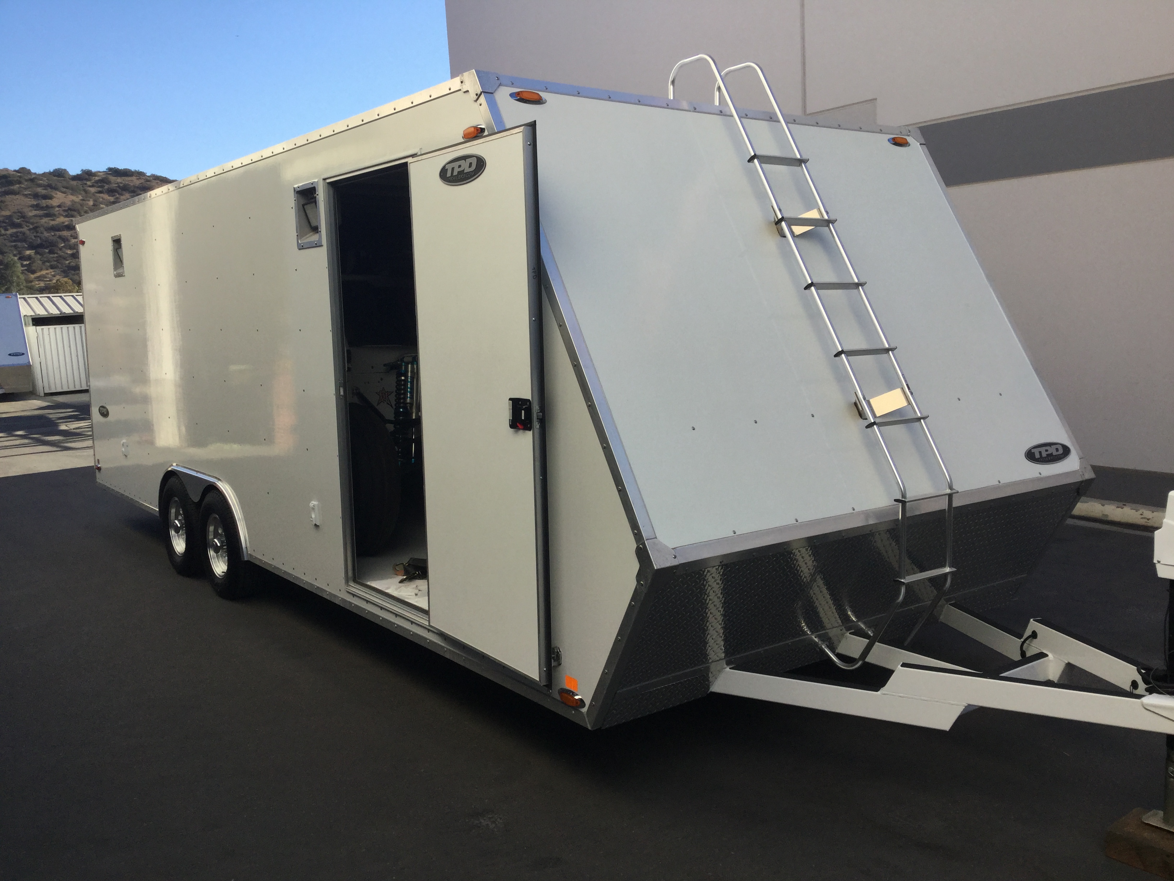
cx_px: 587
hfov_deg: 58.4
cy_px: 440
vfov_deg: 45.4
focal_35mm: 31
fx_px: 1051
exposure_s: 1/762
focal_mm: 3.3
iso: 25
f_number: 2.4
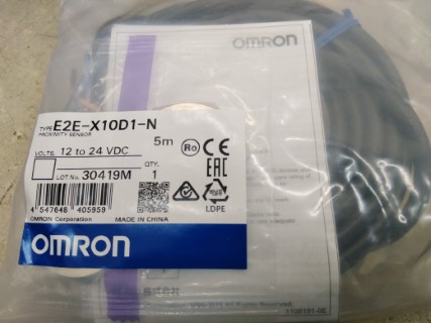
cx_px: 216
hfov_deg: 67.3
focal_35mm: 26
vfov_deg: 53.0
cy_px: 162
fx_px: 324
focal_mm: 3.59
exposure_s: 1/30
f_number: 1.8
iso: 294
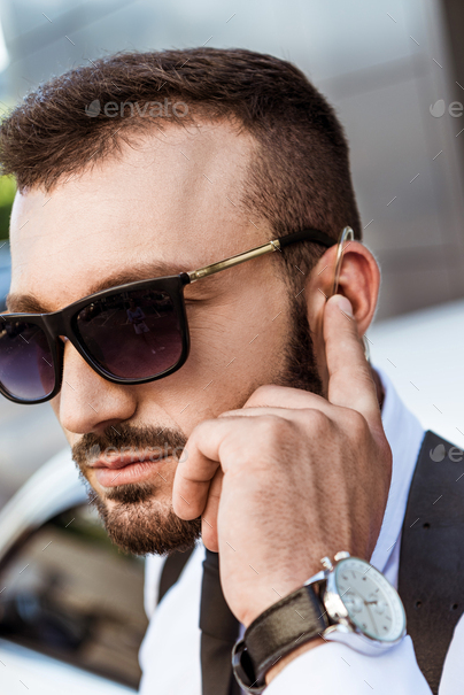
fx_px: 1410
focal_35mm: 73
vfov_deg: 27.6
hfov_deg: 18.6
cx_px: 306
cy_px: 445
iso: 100
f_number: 3.5
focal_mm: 50
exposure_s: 1/250
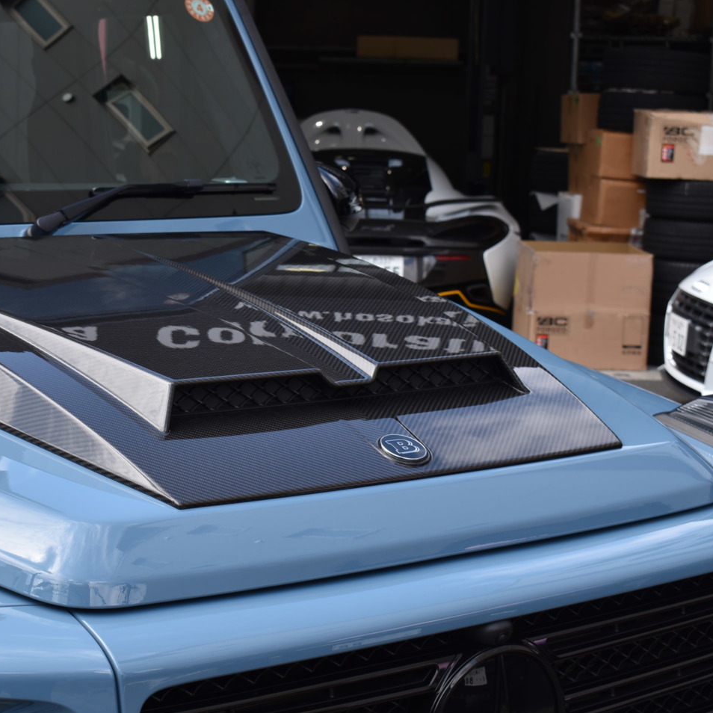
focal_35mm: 68
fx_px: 1585
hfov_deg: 25.0
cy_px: 361
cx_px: 169
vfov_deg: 25.4
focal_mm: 34
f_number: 8
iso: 200
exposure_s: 1/250
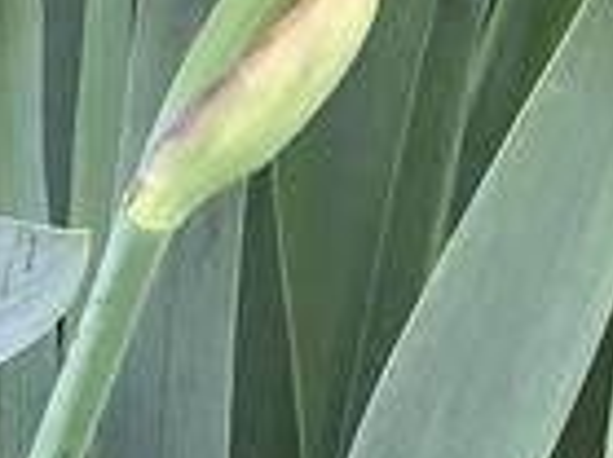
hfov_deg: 5.3
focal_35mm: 374
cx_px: 101
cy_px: -793
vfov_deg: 3.9
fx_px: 6617
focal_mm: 6
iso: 20
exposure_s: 1/120
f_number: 2.4
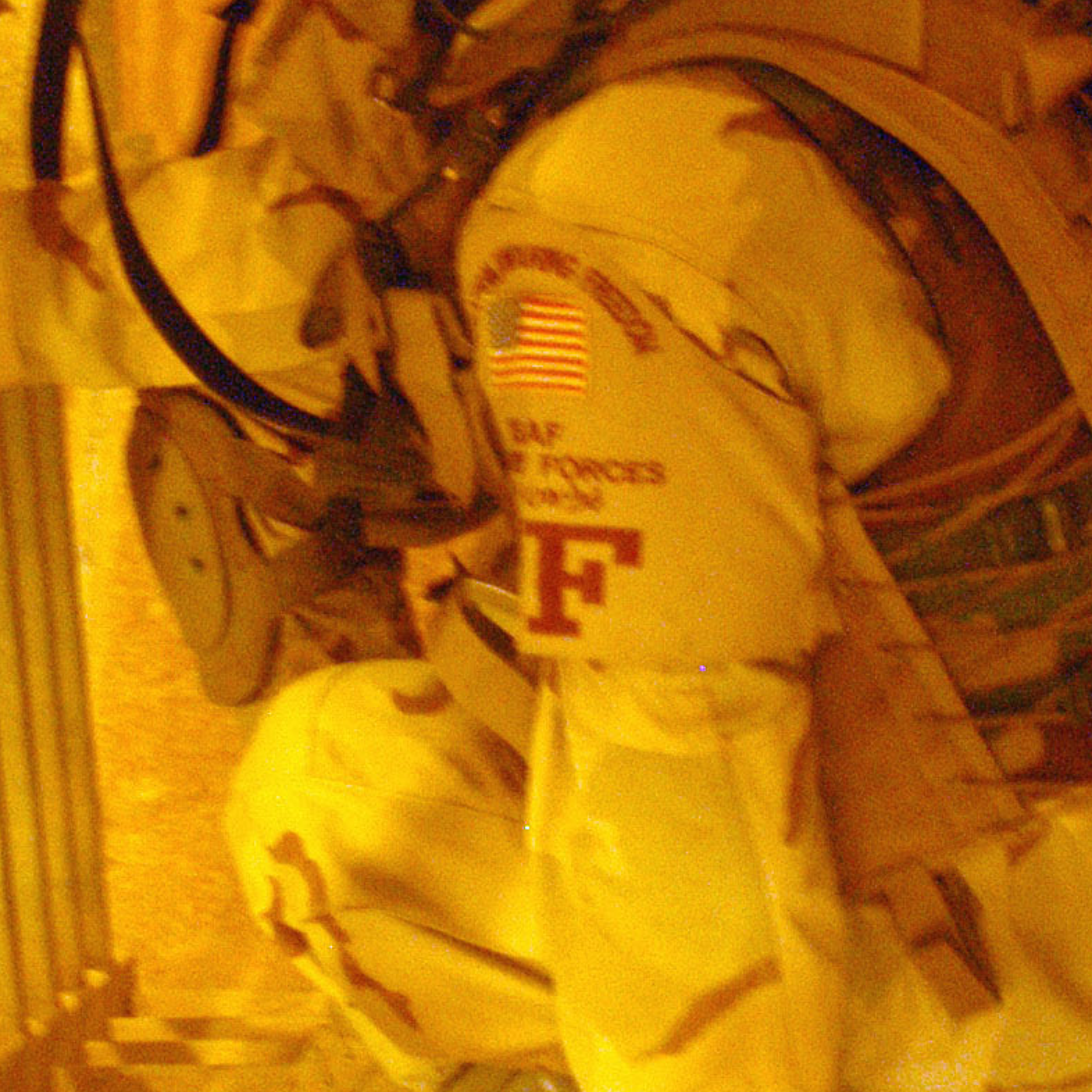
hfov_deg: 13.3
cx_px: 454
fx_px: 4698
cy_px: 351
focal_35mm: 132
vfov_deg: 13.2
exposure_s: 1/15
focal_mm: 27
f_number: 3.8
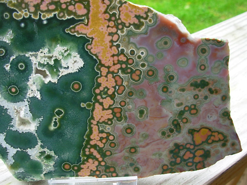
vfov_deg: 37.7
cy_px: 92
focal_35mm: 38
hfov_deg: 49.0
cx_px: 124
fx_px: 271
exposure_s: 1/32
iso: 50
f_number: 2.9
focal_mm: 6.3
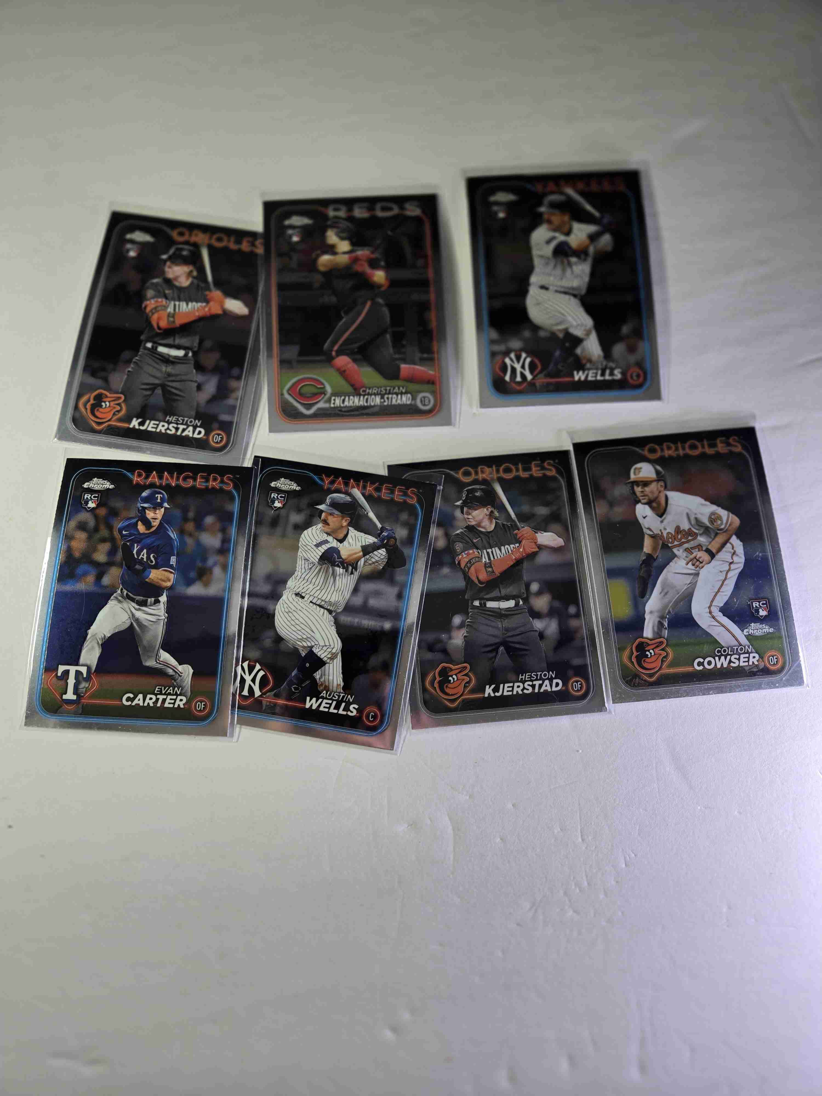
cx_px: 411
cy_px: 548
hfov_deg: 58.9
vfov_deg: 73.9
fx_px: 728
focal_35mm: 23
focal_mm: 5.4
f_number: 1.8
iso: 40
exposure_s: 1/120
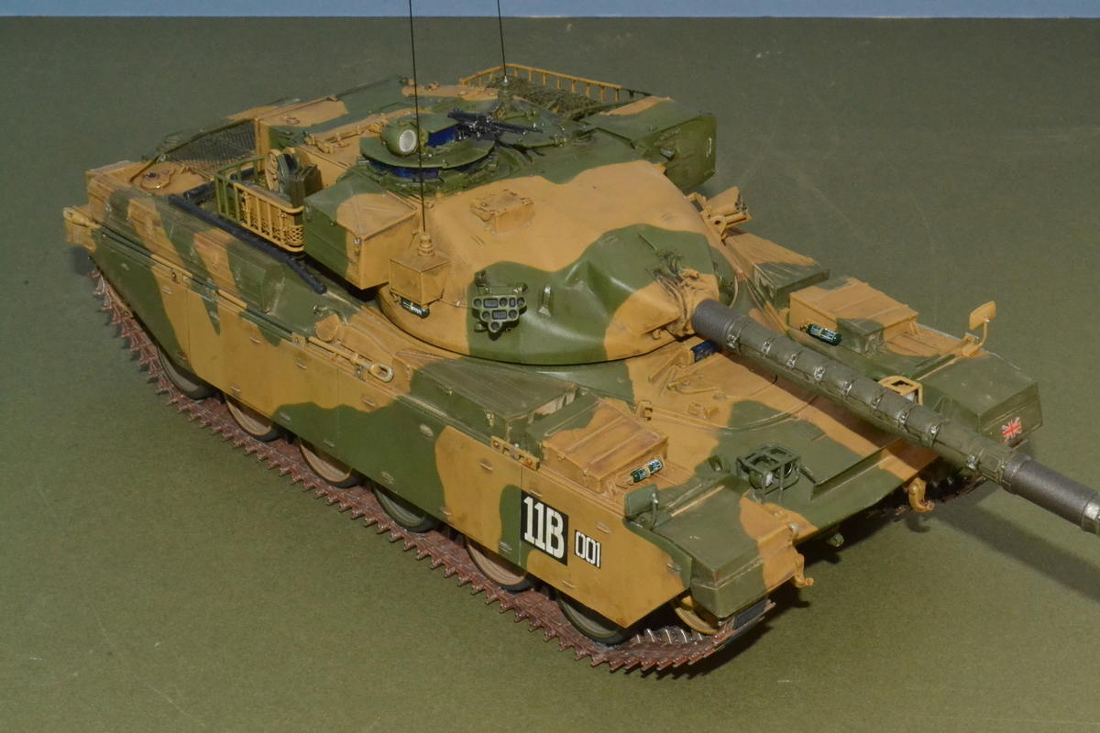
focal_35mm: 69
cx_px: 550
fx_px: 2108
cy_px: 366
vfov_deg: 19.7
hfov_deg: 29.2
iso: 3200
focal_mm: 46
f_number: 25
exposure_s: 1/60
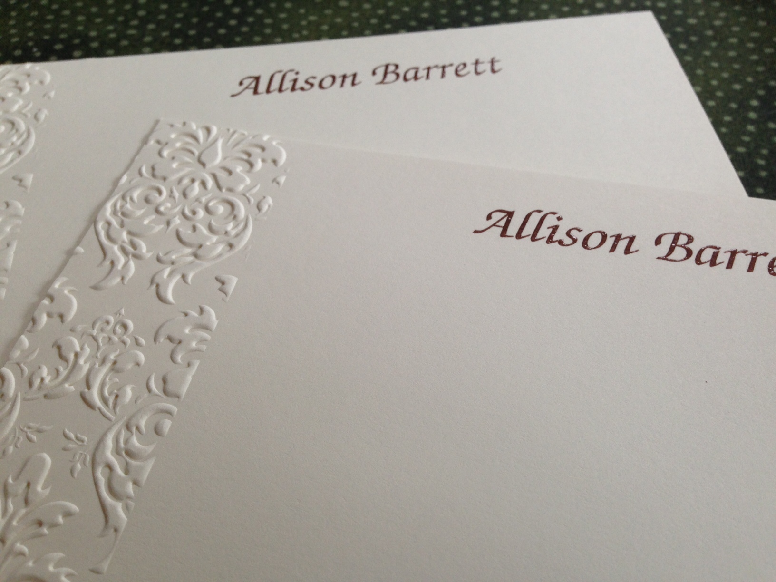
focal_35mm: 33
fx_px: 740
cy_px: 291
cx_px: 388
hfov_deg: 55.4
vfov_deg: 42.9
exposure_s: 1/60
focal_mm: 4.12
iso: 64
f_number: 2.4
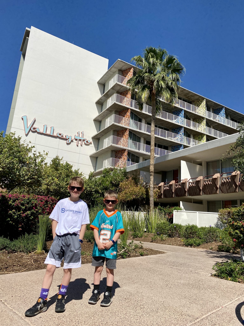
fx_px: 244
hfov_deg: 53.1
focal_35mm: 26
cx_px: 122
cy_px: 163
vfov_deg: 67.3
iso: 32
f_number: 1.8
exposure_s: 1/5025
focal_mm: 4.25
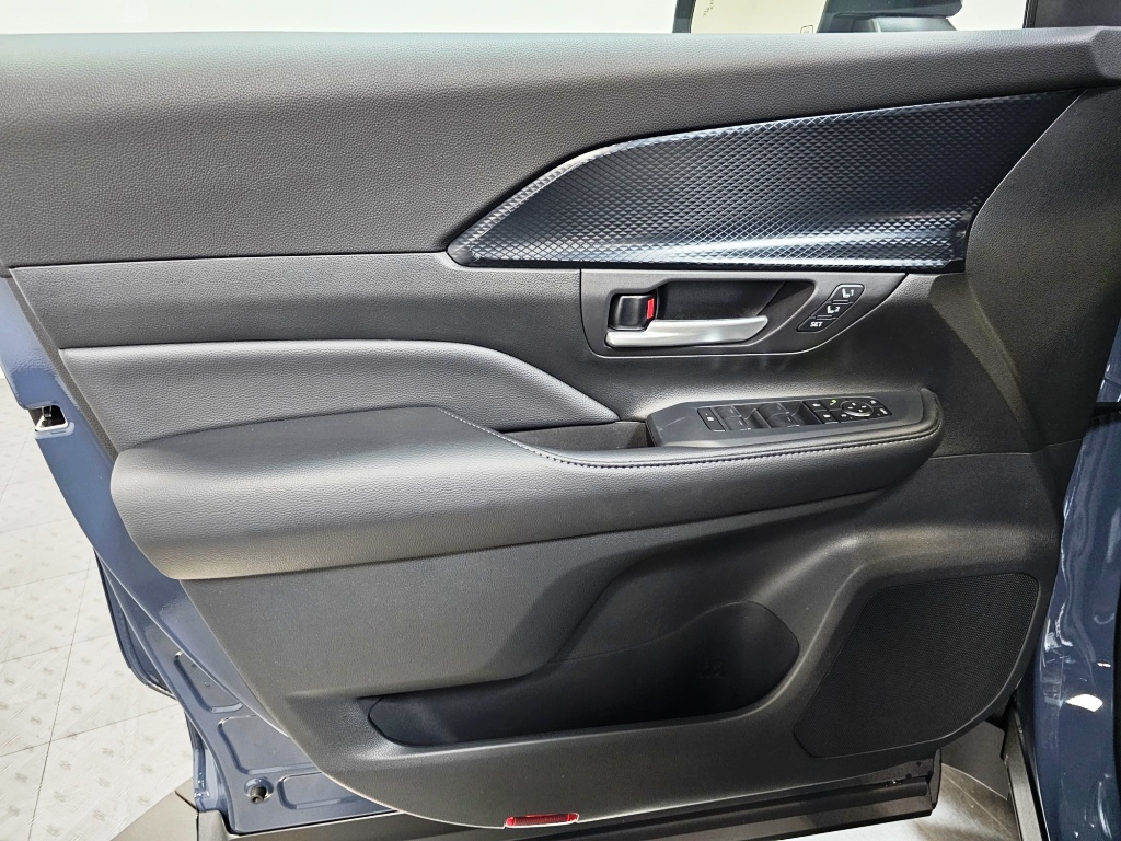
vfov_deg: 58.9
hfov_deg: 73.9
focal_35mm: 23
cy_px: 420
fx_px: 745
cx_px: 560
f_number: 1.7
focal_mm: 6.3
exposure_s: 1/24
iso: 800
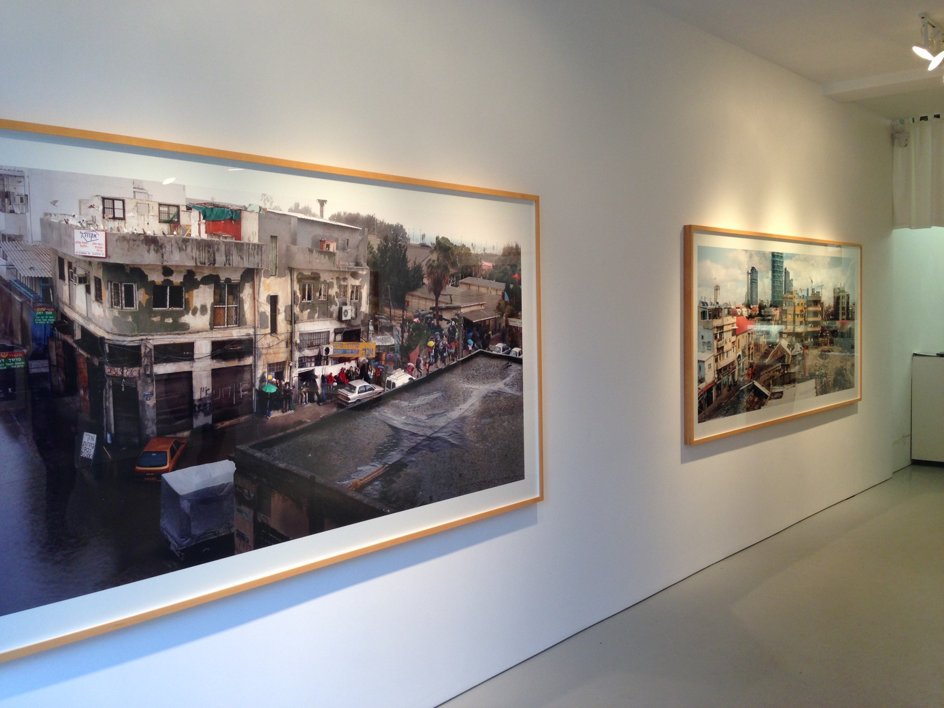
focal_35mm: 33
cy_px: 354
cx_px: 472
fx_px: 900
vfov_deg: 42.9
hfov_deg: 55.4
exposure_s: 1/60
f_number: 2.4
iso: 64
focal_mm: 4.12
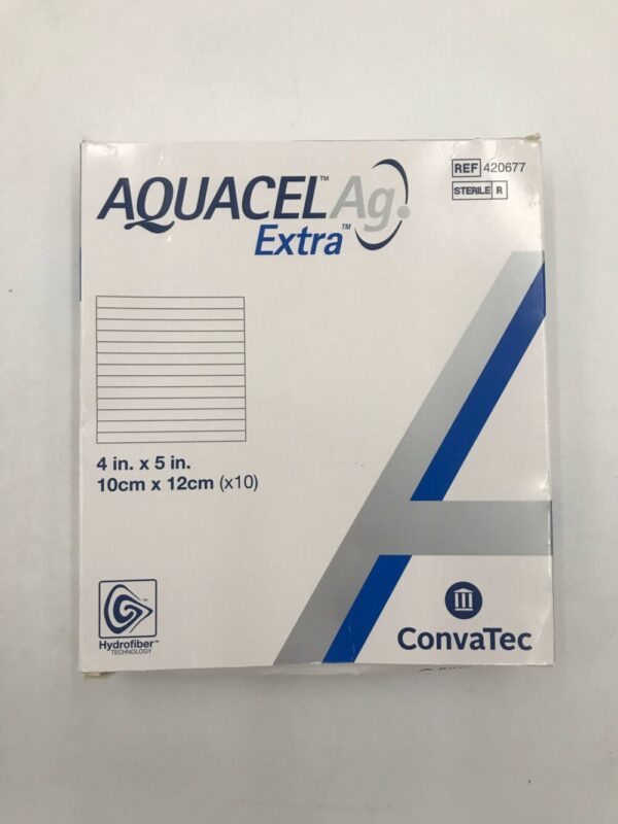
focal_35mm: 28
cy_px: 412
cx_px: 309
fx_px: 667
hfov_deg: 49.7
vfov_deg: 63.4
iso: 25
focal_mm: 3.99
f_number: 1.8
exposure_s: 1/40
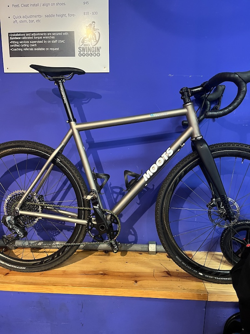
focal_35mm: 26
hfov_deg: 53.1
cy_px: 167
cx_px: 125
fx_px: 250
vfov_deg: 67.3
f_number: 1.6
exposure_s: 1/40
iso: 400
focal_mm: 5.1
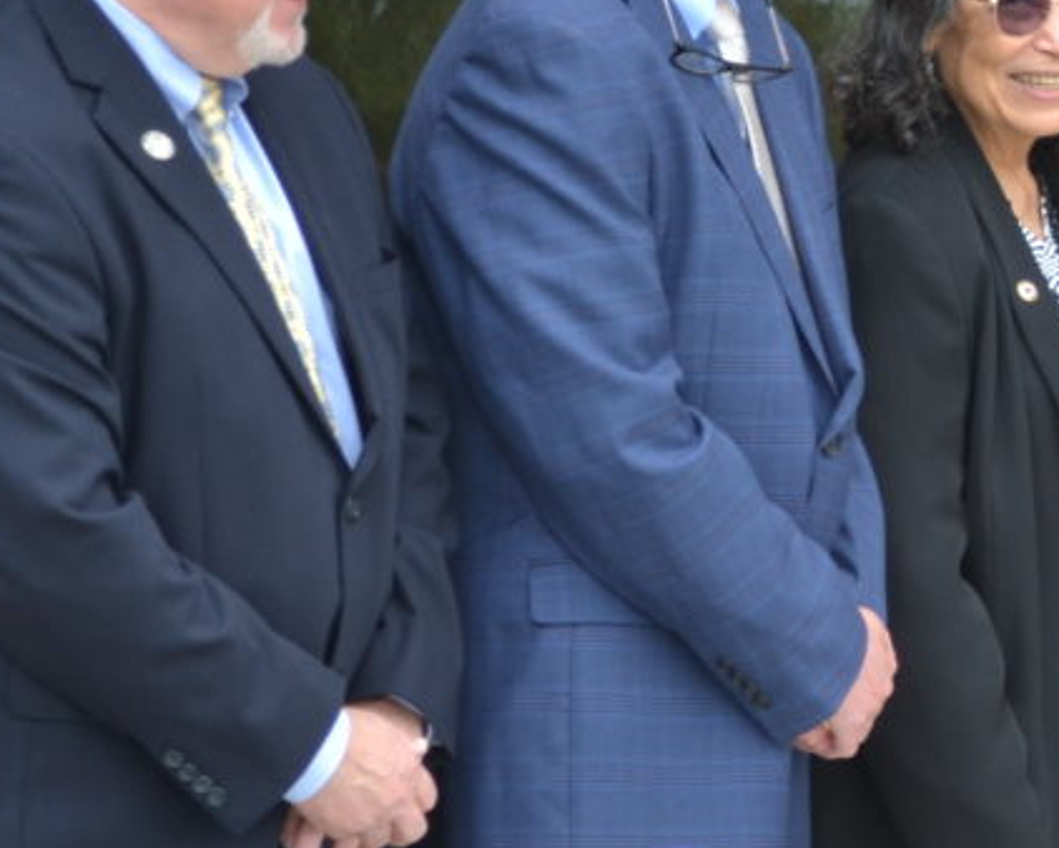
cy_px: 291
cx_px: 1737
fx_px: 6428
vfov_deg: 7.5
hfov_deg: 9.1
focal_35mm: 205
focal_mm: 40
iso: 220
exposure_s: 1/125
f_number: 5.6
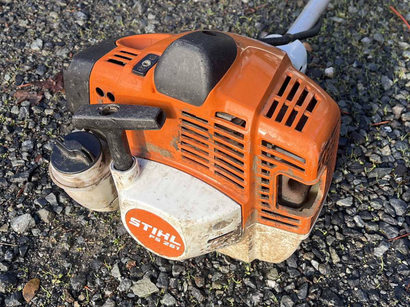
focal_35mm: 26
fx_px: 308
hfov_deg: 67.3
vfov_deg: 53.0
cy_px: 154
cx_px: 205
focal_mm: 5.1
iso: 50
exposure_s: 1/3745
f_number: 1.6
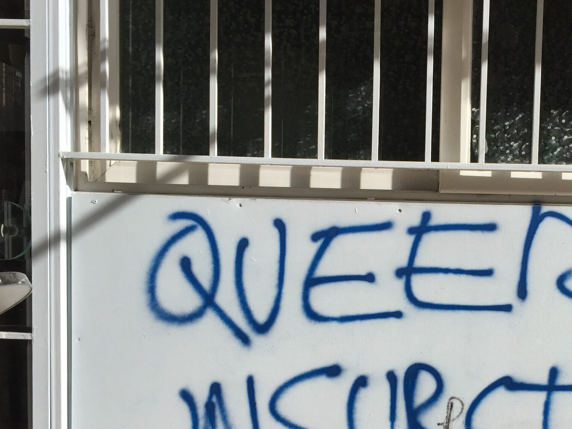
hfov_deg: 37.9
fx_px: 810
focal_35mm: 49
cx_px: 434
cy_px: 313
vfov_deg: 29.3
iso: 32
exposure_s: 1/1412
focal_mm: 4.15
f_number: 2.2
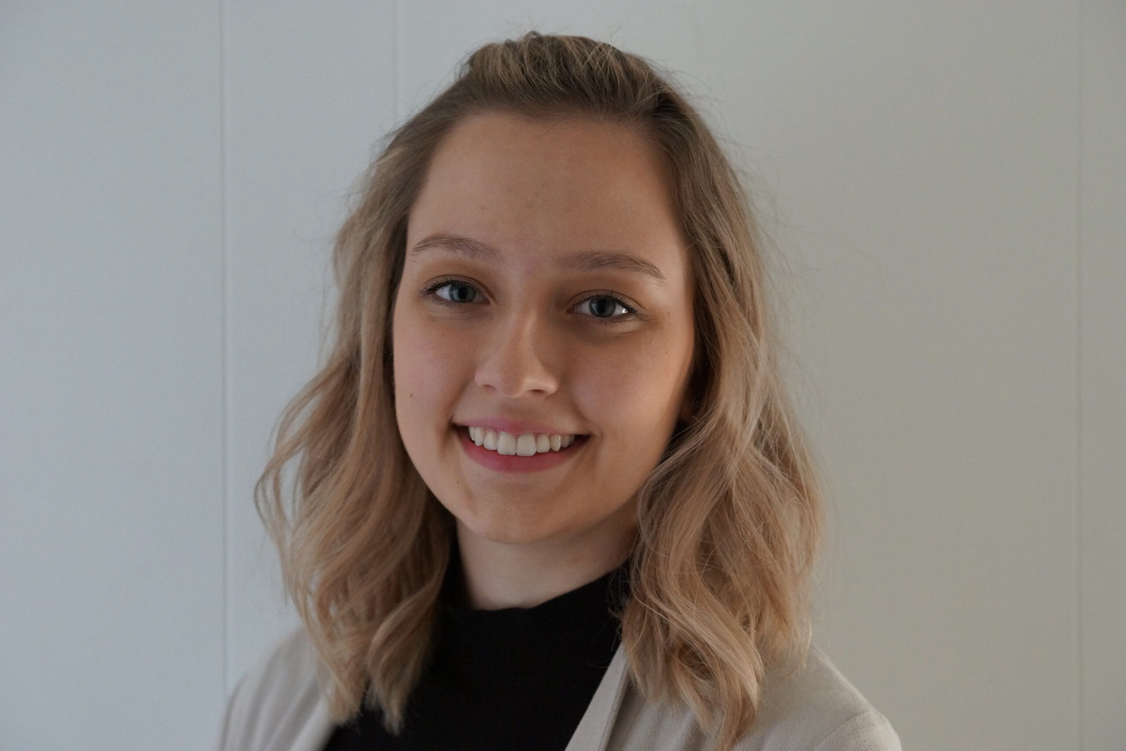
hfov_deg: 28.8
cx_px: 563
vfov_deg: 19.5
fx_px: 2189
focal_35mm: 70
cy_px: 376
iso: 3200
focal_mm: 70
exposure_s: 1/200
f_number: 4
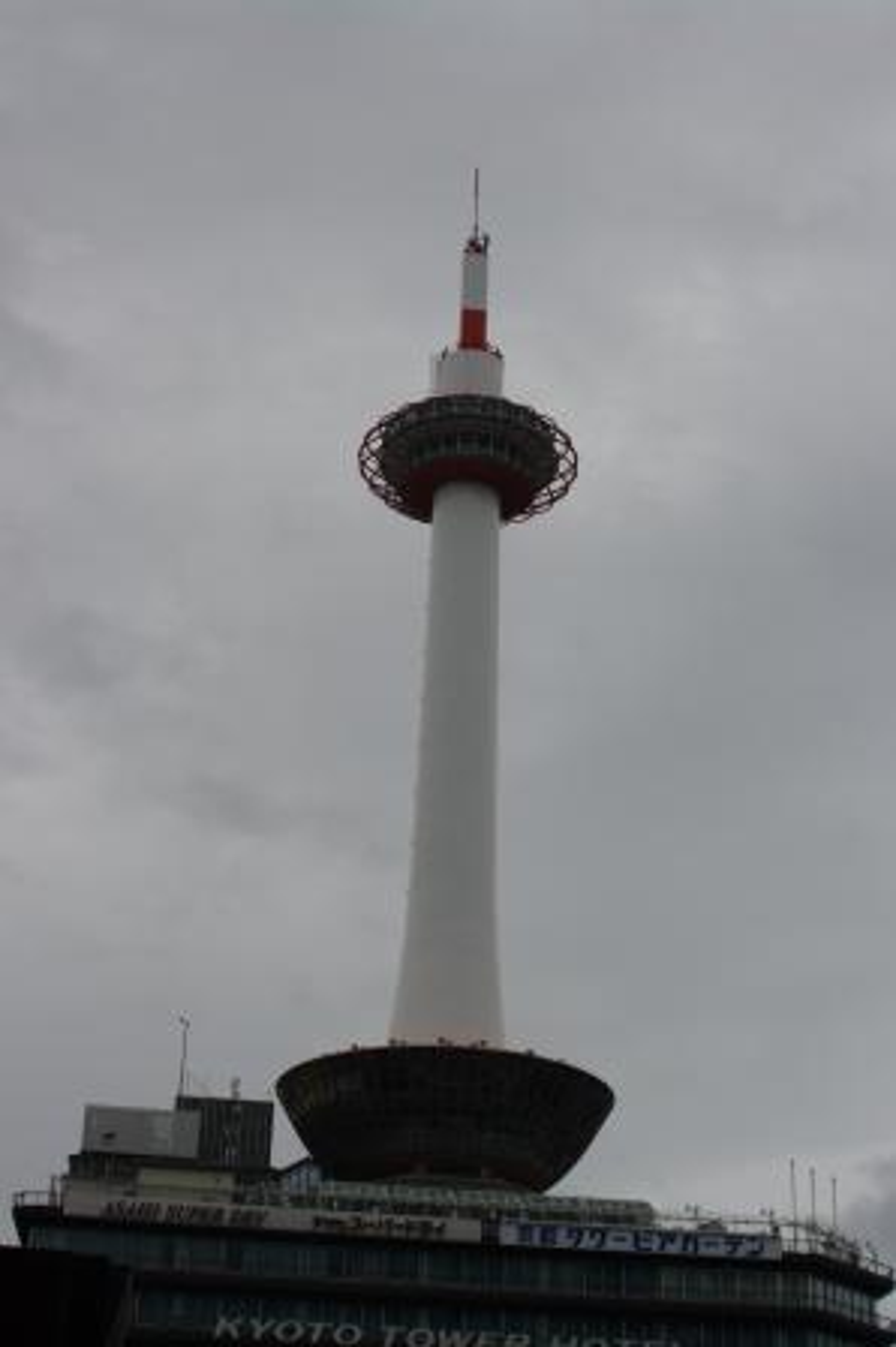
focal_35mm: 57
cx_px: 448
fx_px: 2131
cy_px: 674
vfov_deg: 35.1
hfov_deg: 23.7
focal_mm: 38
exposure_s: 1/500
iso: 100
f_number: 8
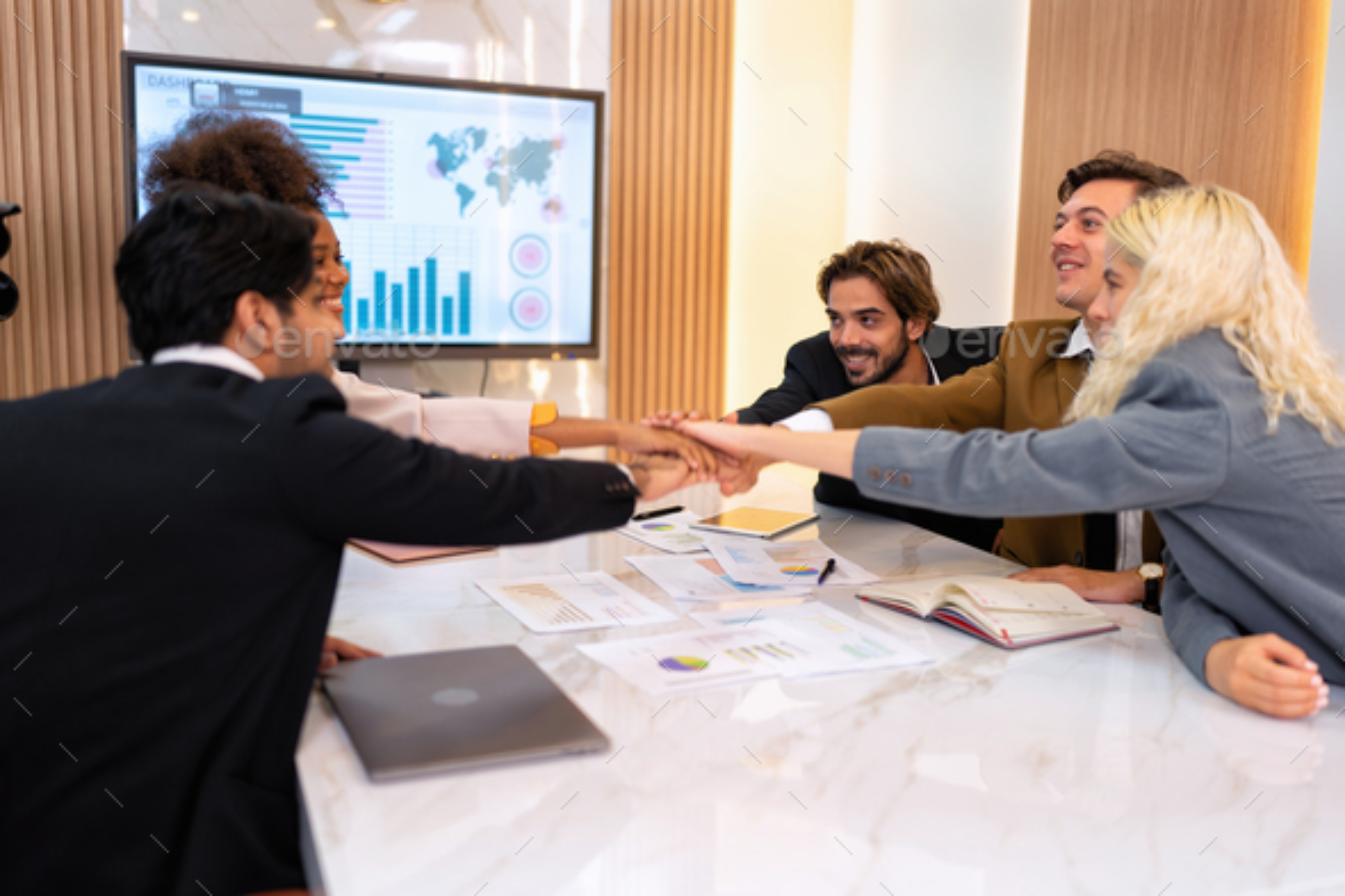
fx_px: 1307
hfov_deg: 54.4
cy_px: 448
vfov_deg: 37.8
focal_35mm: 35
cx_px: 672
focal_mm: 35
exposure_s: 1/200
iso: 100
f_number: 1.4
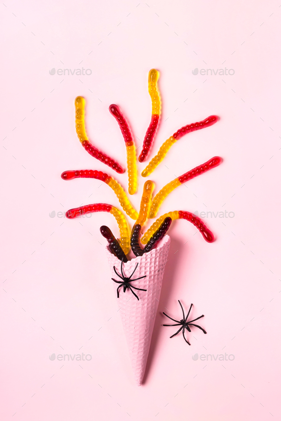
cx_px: 140
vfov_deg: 27.0
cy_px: 210
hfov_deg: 18.2
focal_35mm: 75
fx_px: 878
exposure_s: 1/125
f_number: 11
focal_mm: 50
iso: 100
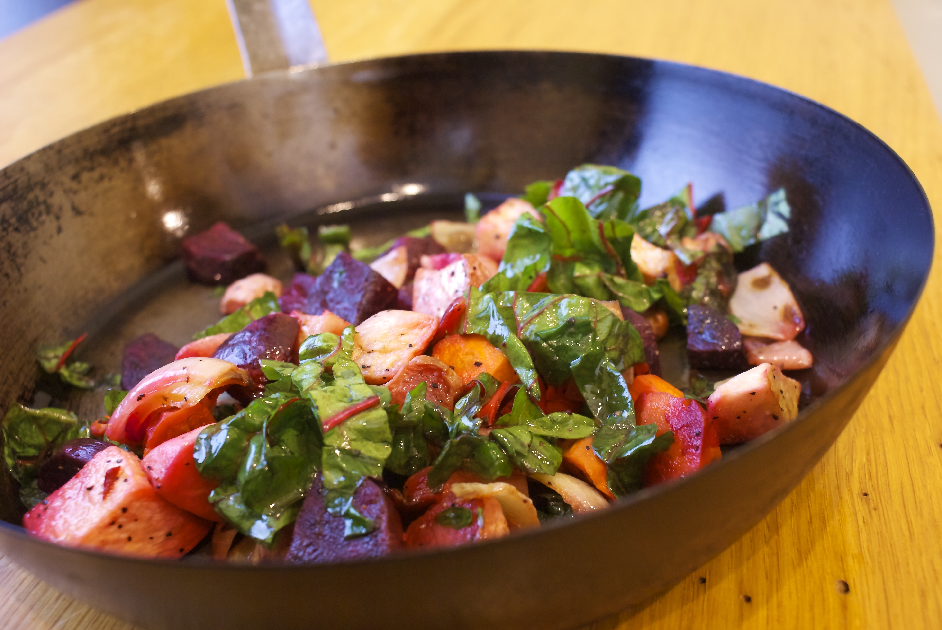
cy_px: 315
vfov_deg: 34.3
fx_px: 1022
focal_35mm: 39
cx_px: 471
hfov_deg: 49.5
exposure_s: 1/10
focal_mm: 26
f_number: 4.5
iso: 800
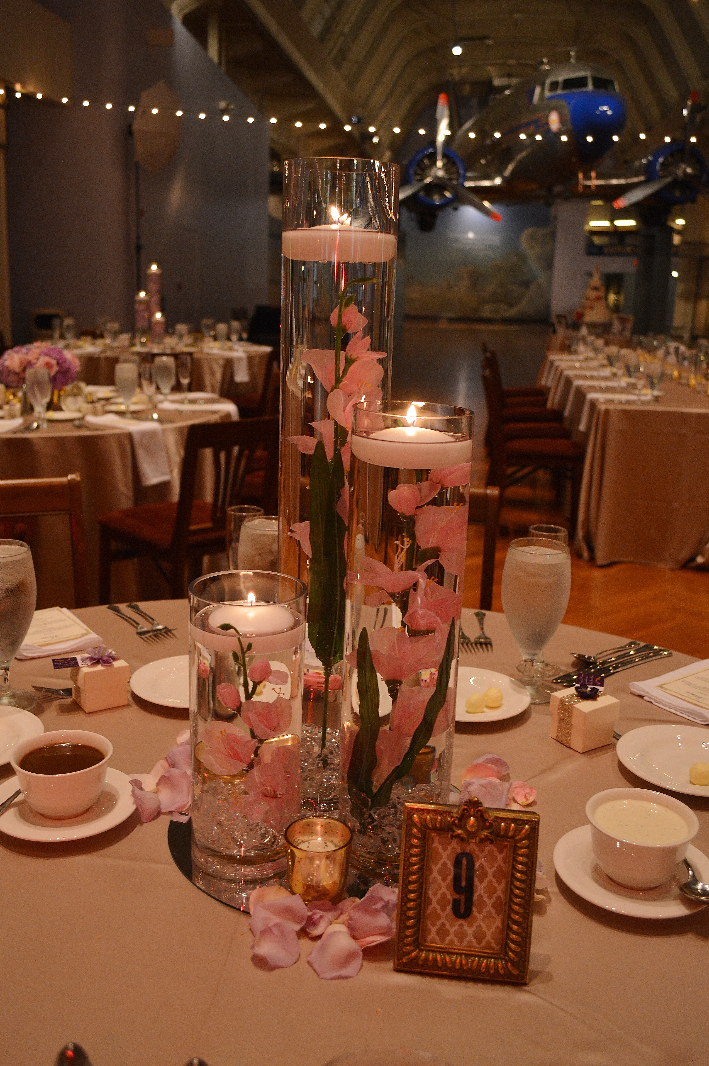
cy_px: 533
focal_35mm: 33
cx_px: 354
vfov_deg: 57.3
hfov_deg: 39.9
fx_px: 977
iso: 720
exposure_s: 1/60
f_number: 3.8
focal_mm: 22
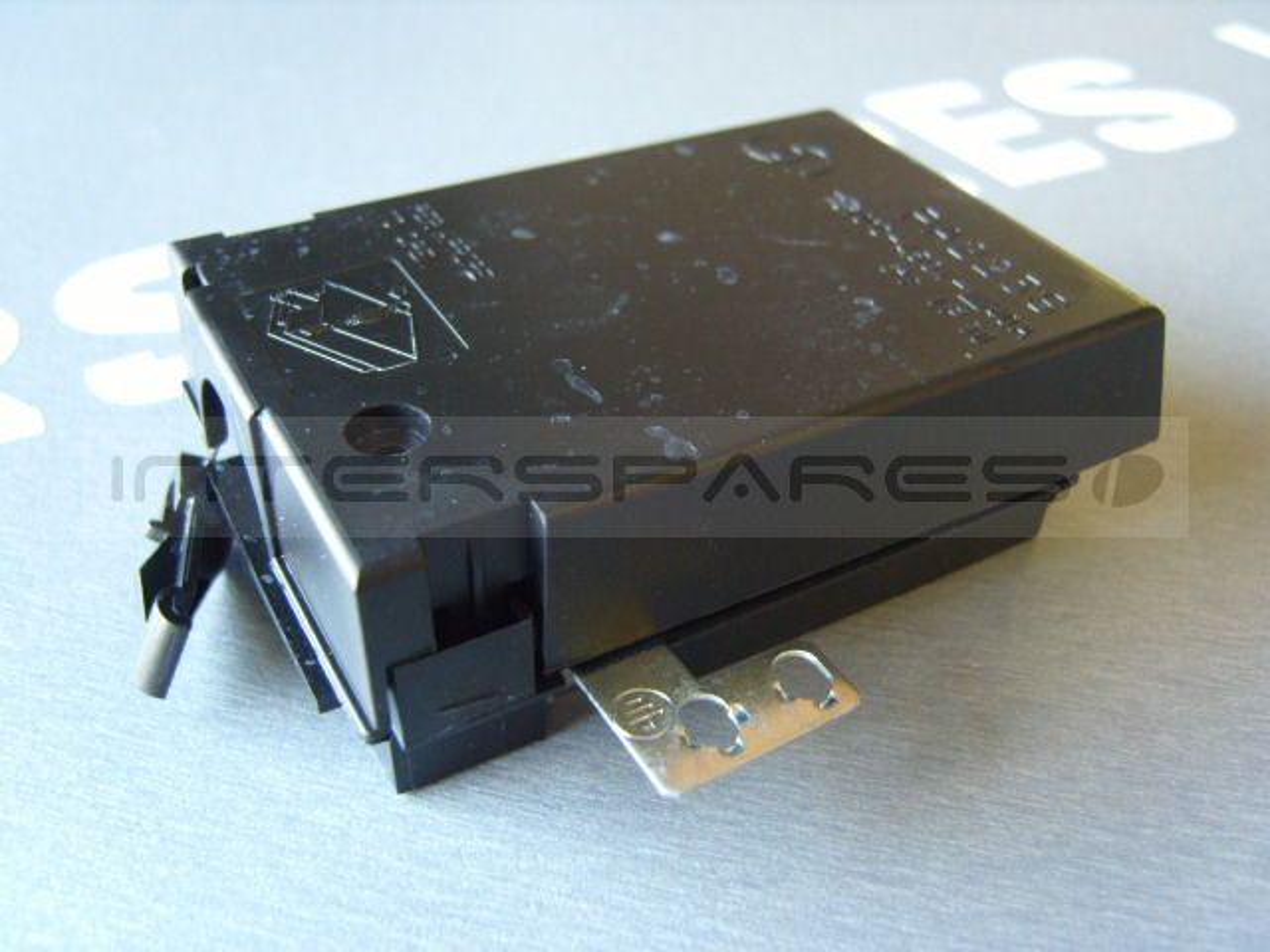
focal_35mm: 35
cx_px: 635
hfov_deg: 52.6
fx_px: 1284
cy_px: 476
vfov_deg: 40.7
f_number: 2.8
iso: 200
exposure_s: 1/20
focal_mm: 7.4
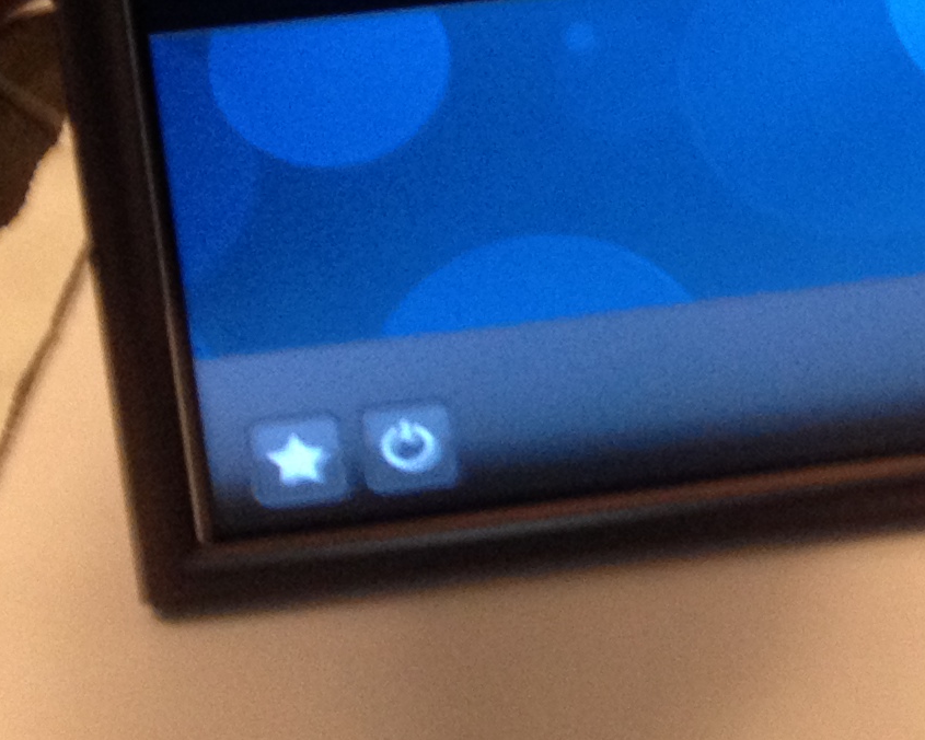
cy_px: -570
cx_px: 1373
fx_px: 3614
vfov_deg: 11.0
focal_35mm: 132
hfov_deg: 13.7
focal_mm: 4.28
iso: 200
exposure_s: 1/20
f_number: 2.4
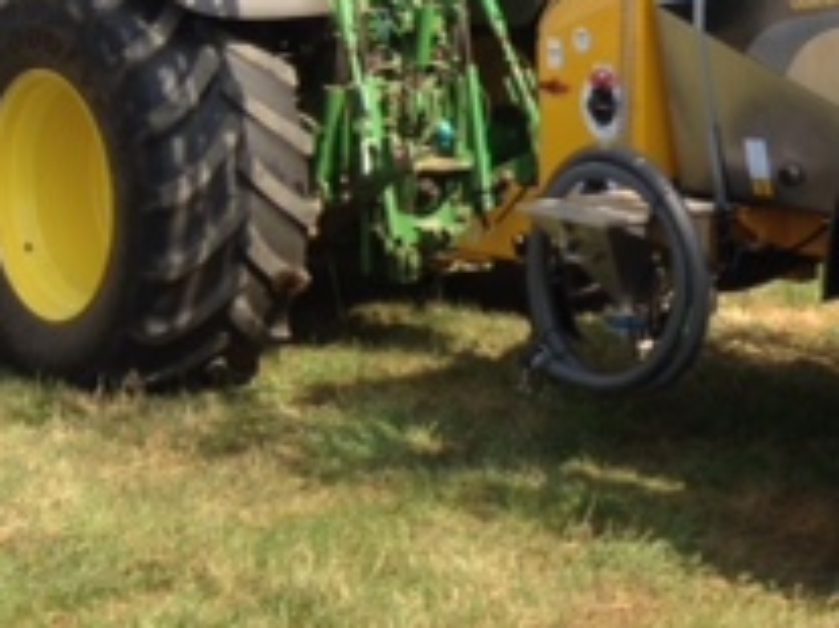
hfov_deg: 17.7
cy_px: 12
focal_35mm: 102
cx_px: 1163
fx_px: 2471
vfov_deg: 14.3
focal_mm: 4.12
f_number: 2.4
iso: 50
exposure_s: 1/602
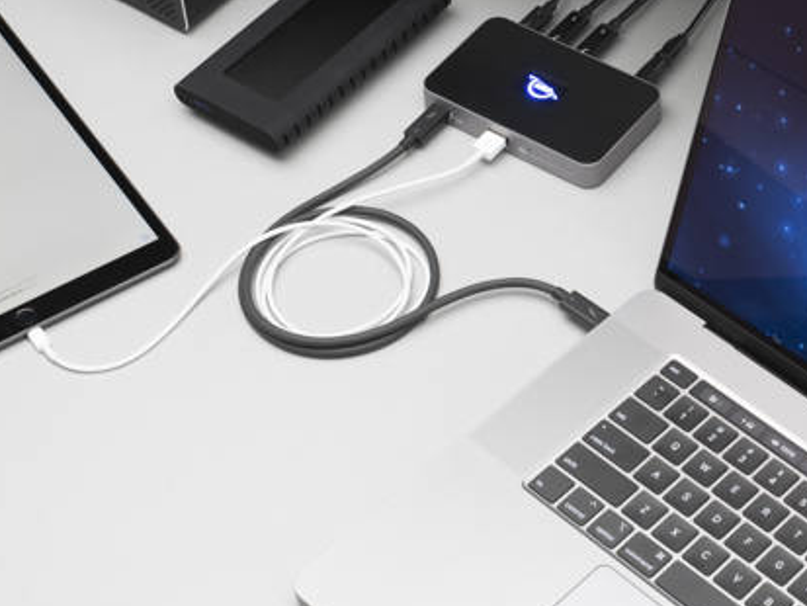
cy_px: 89
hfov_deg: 17.6
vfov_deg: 13.3
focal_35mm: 111
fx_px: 2588
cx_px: 635
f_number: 11
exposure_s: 2
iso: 100
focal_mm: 45
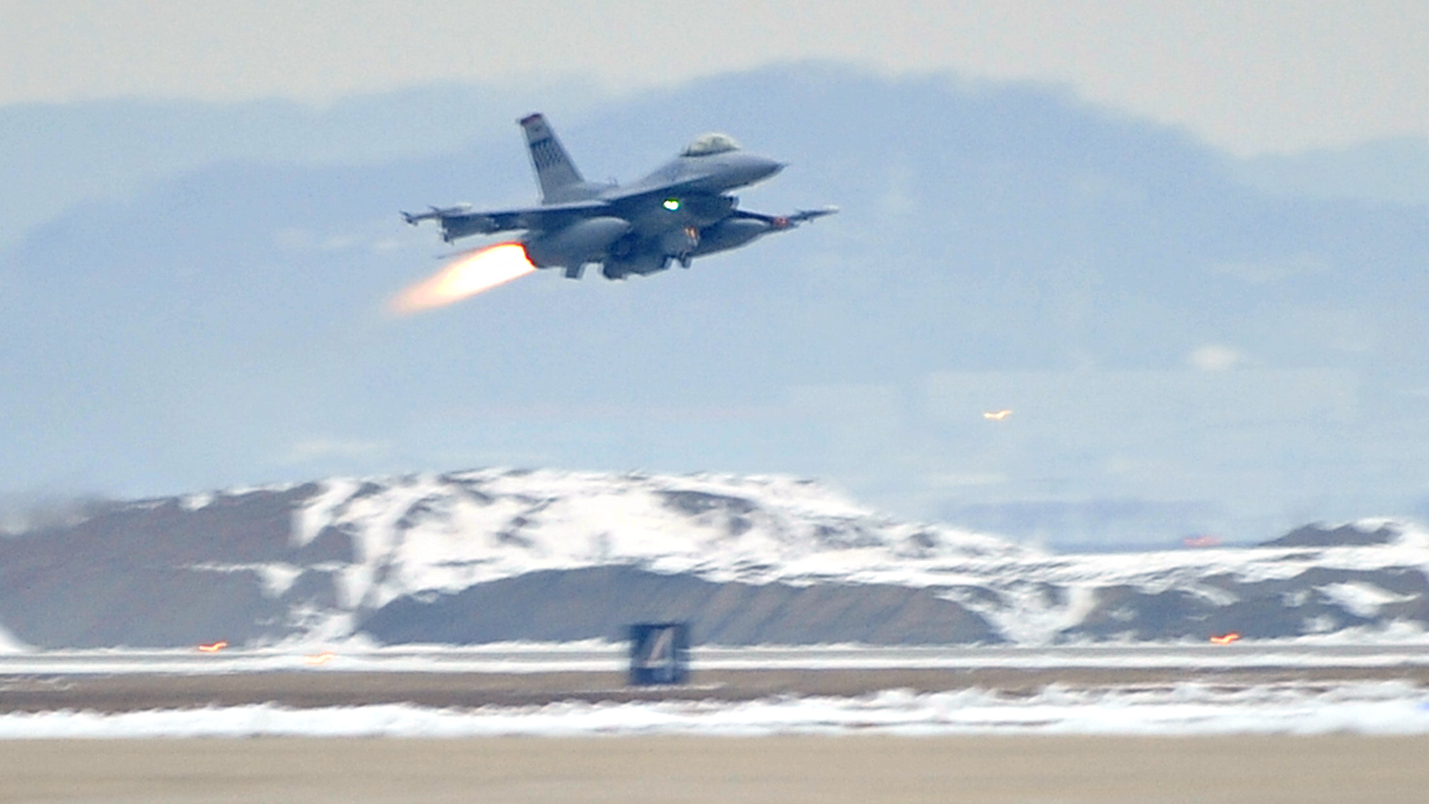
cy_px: 663
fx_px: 14437
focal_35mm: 381
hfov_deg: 5.7
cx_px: 276
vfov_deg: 3.2
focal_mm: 200
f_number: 2.8
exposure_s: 1/60
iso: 640
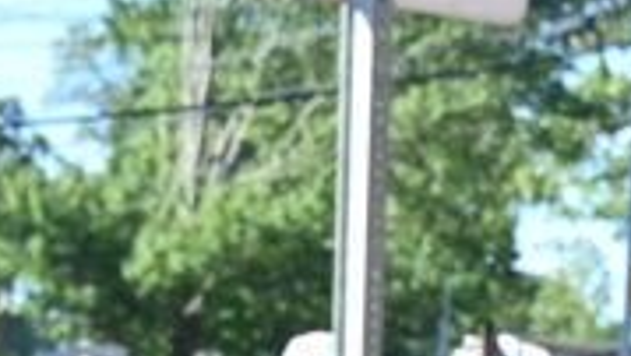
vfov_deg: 7.3
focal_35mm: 144
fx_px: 2411
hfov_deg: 14.9
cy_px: 1138
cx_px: 427
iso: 200
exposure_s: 1/250
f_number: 5
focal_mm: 24
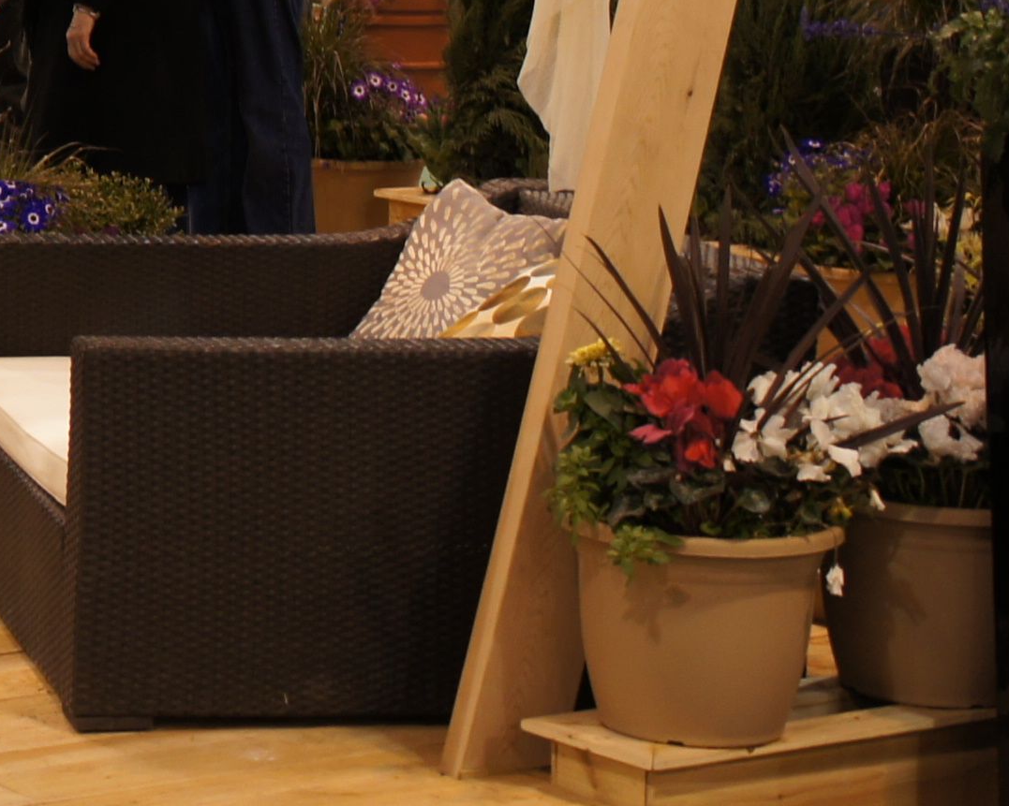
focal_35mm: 132
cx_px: -438
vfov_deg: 11.5
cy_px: -145
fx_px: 3941
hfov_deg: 13.8
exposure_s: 1/40
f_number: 4
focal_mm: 22
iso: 200
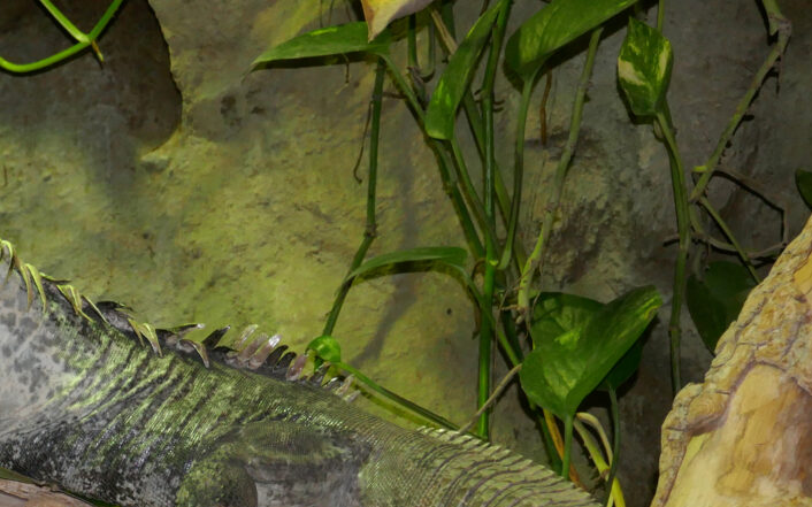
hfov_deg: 24.8
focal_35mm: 82
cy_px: 515
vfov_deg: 15.6
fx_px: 1814
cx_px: 156
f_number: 5.6
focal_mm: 13.4
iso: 800
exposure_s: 1/100
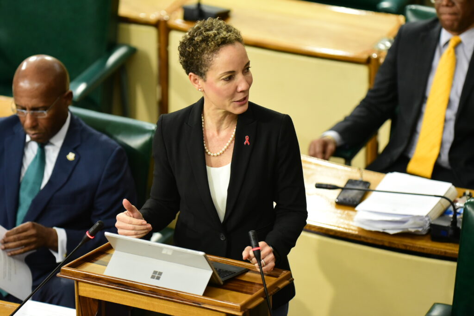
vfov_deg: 8.1
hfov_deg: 12.1
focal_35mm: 170
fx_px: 2238
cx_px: 237
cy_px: 158
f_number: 3.2
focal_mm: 170
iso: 4000
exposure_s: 1/320
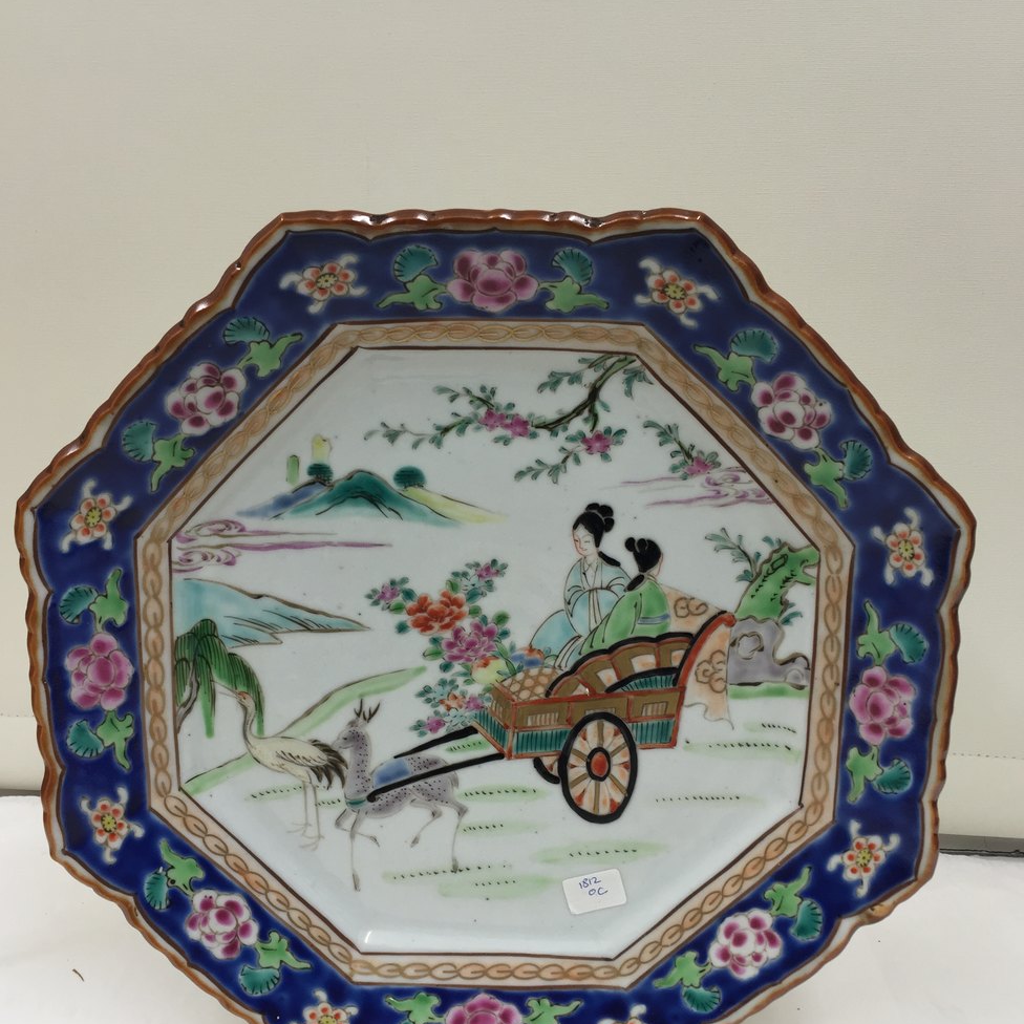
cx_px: 508
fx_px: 1171
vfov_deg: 47.0
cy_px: 593
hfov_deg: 47.2
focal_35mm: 35
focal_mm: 4.15
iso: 40
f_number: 2.2
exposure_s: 1/50
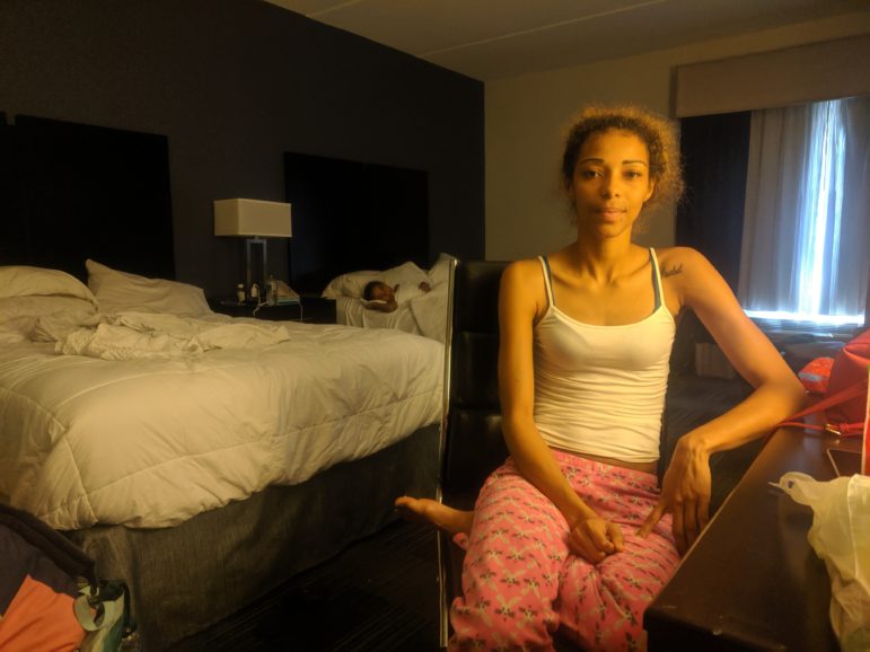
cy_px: 326
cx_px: 435
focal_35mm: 26
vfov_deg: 53.1
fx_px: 653
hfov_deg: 67.3
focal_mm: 4.67
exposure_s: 1/30
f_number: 2
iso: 531
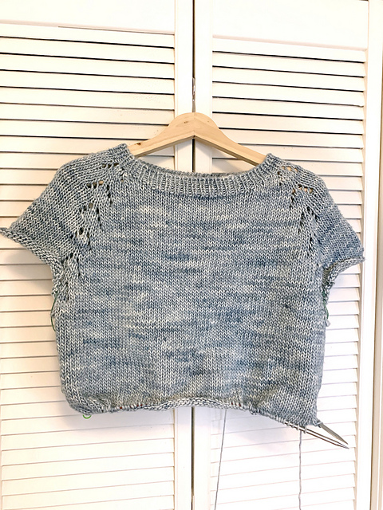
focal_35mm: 26
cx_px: 192
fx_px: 384
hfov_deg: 53.1
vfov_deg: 67.3
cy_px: 255
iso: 320
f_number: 1.8
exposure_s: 1/40
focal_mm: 4.25
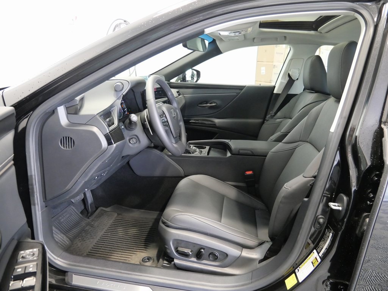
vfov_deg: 56.8
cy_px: 146
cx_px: 194
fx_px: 269
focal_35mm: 24
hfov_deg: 71.6
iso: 3200
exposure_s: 1/13
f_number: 3.5
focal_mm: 12
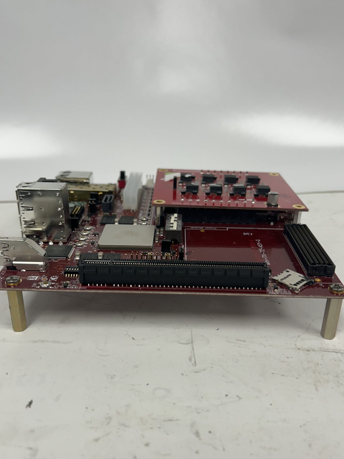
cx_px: 176
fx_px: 424
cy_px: 244
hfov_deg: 44.2
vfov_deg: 56.8
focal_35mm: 32
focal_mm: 5.7
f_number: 1.5
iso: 40
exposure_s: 1/120
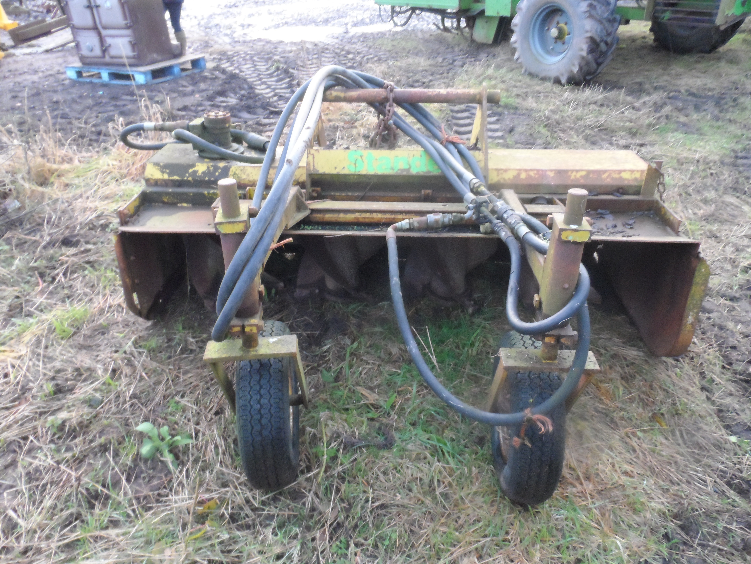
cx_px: 376
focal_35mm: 24
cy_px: 282
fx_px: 521
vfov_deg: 56.8
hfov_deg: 71.6
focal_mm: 4
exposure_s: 1/30
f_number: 3.2
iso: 320
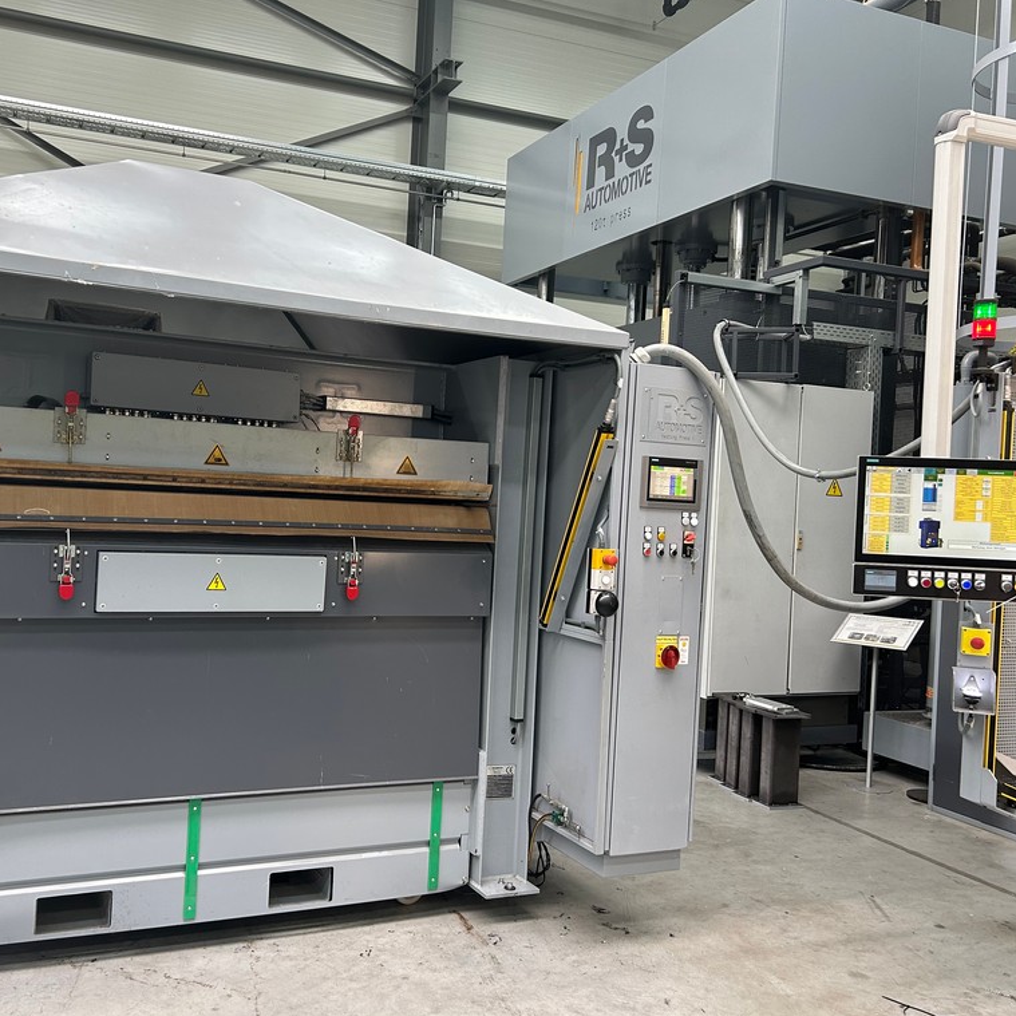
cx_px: 386
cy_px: 506
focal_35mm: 31
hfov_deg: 52.0
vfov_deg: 52.5
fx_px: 1029
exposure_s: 1/121
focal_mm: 5.7
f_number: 1.5
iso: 100
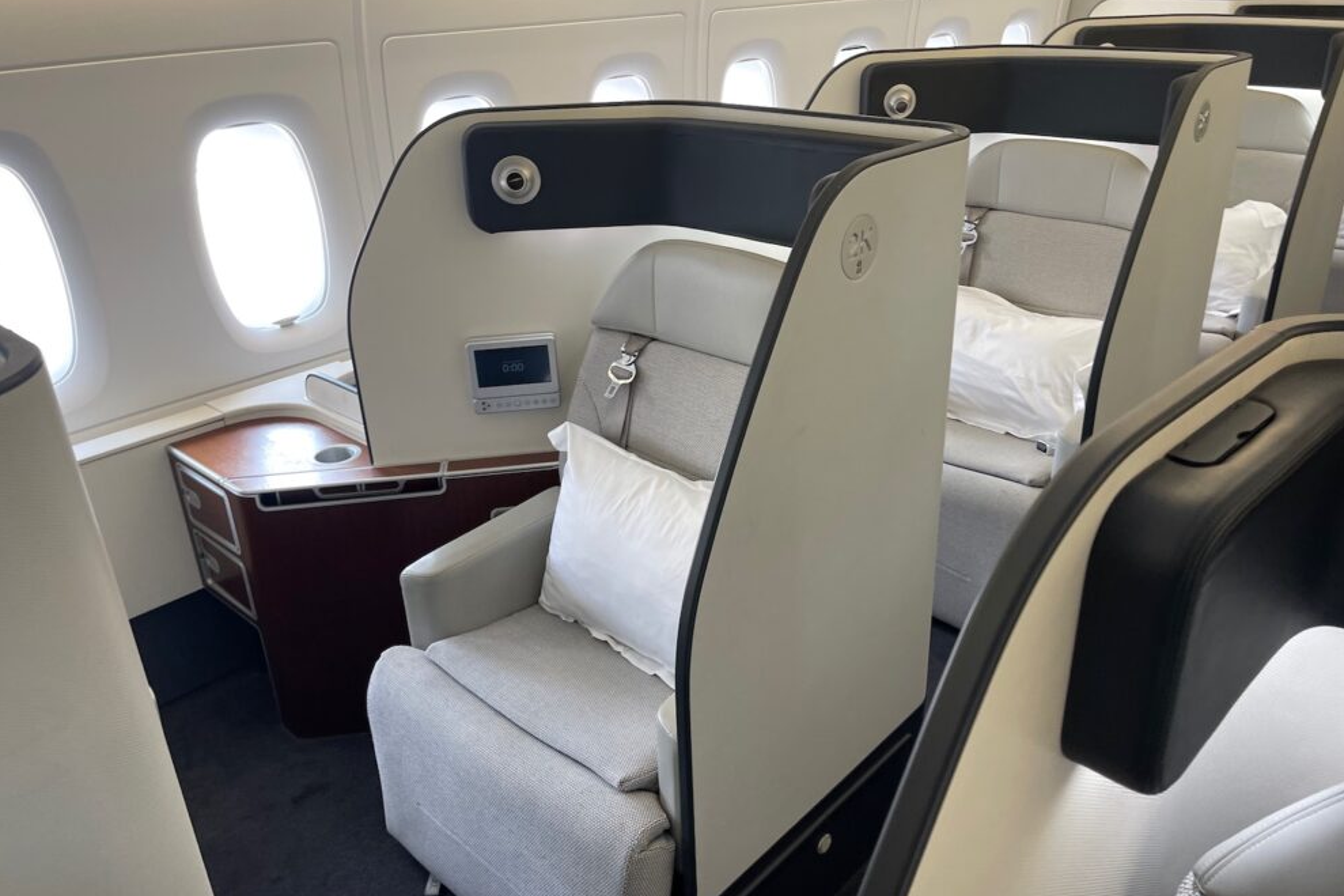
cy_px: 450
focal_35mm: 28
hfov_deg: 65.5
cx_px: 693
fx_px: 1045
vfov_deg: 46.4
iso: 125
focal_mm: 5.1
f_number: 1.6
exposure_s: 1/94
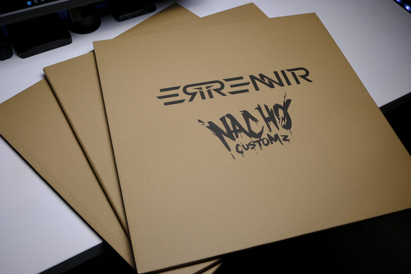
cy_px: 137
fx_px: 400
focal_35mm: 35
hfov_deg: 54.4
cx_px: 206
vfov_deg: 37.8
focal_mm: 23.5
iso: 200
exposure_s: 1/60
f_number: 4
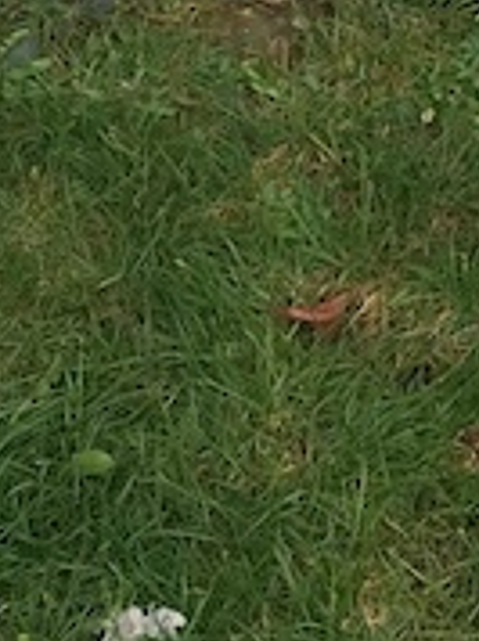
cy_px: -212
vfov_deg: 14.9
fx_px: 2330
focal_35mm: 126
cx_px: 238
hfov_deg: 11.7
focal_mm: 3.99
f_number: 1.8
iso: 20
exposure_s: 1/201
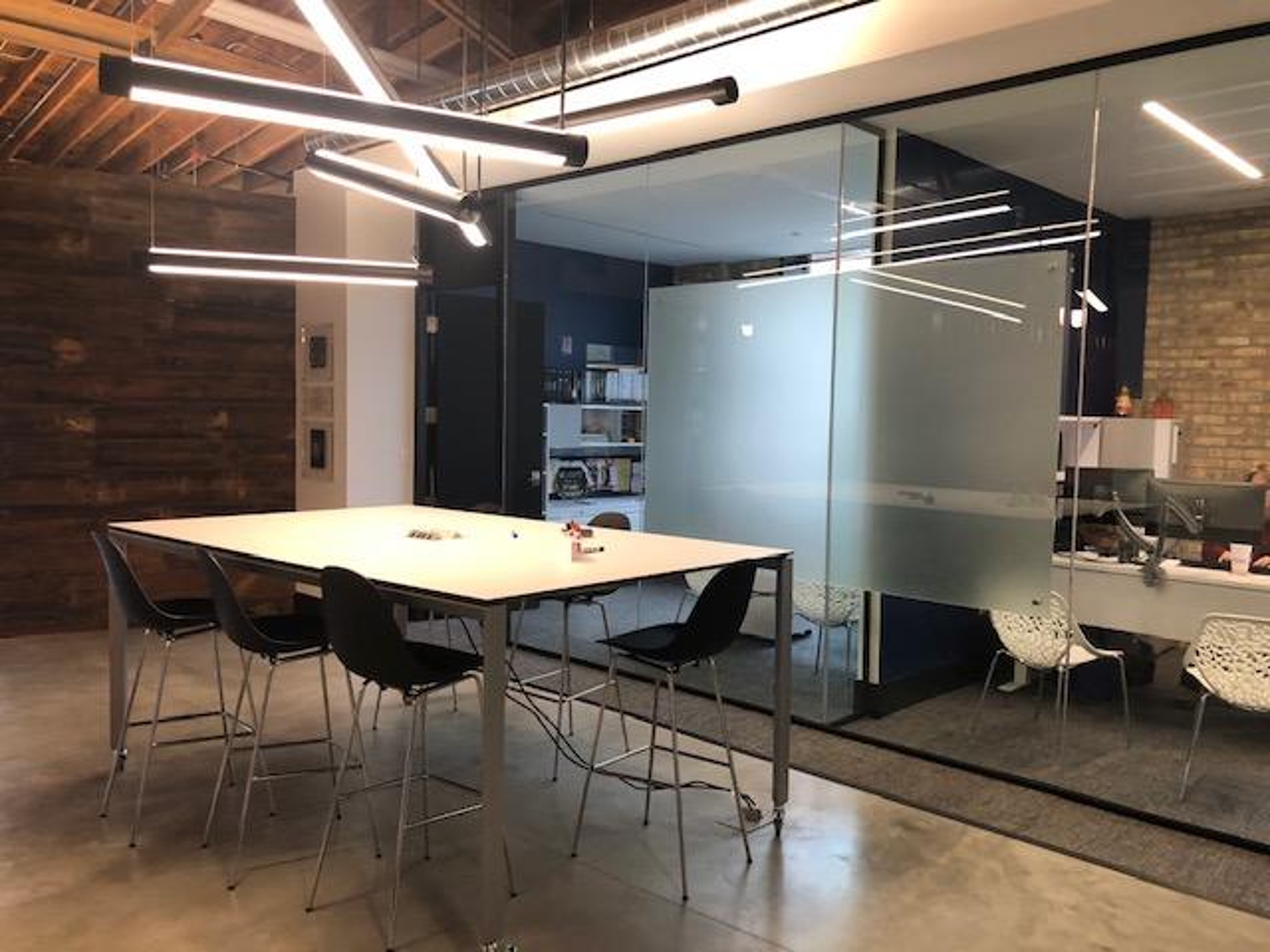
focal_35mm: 28
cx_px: 635
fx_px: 1027
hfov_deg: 63.4
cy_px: 476
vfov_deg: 49.7
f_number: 1.8
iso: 40
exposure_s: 1/30
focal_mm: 4
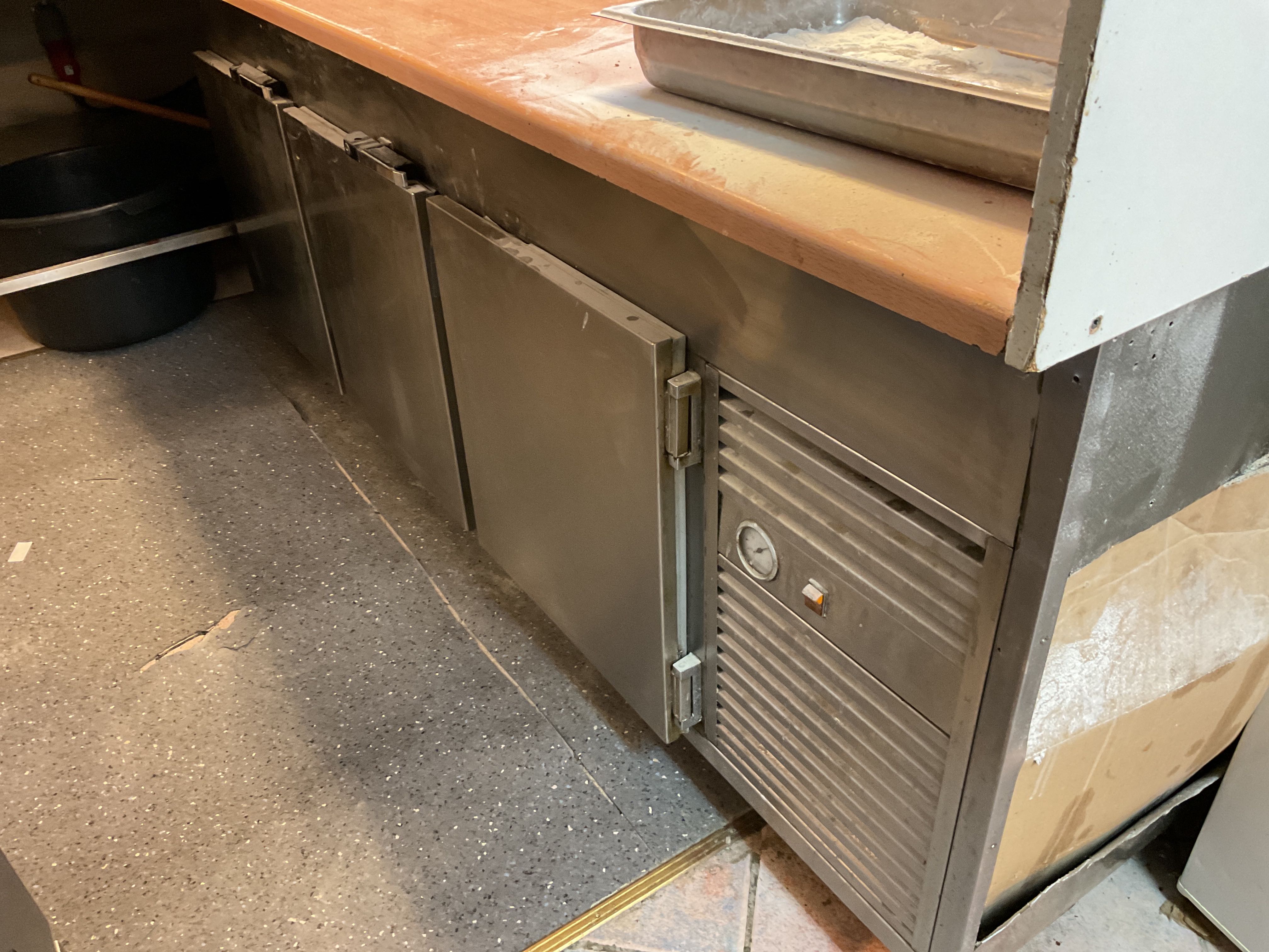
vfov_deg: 48.2
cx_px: 634
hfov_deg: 61.7
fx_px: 1063
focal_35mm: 29
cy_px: 476
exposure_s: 1/50
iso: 250
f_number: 1.8
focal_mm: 3
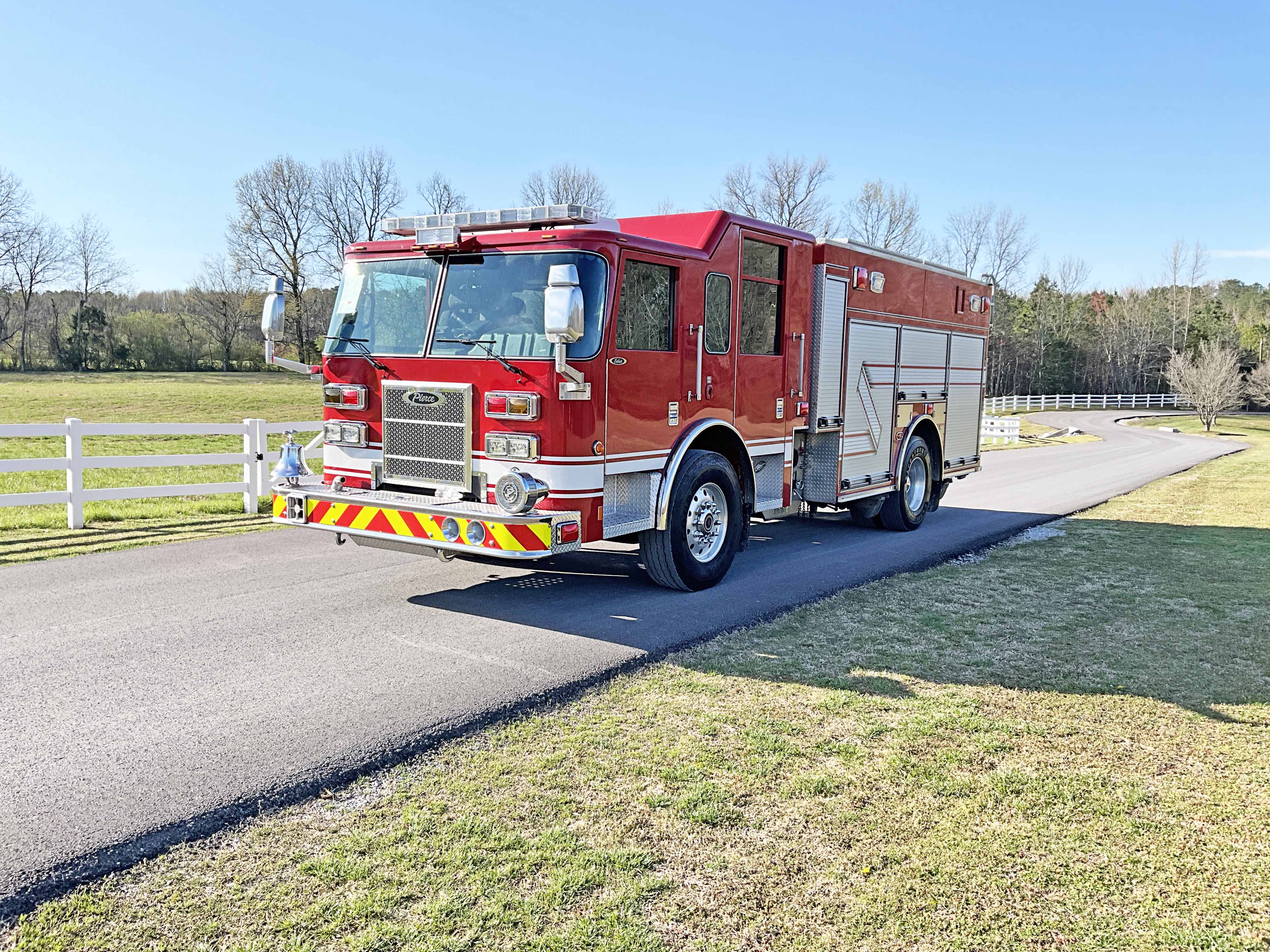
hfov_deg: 61.7
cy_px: 476
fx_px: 1064
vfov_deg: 48.2
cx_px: 635
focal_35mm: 29
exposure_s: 1/1342
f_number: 1.8
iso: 25
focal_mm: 3
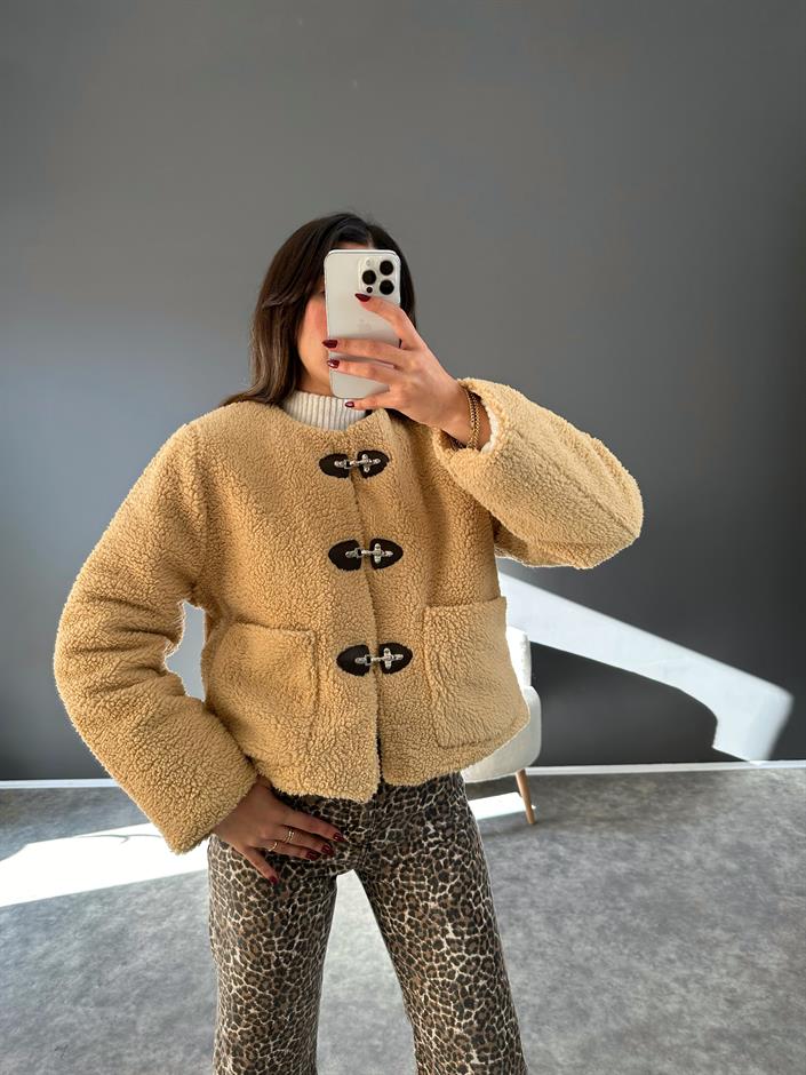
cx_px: 403
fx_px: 745
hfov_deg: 56.8
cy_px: 538
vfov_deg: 71.6
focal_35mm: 24
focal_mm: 6.86
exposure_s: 1/121
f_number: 1.78
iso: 80
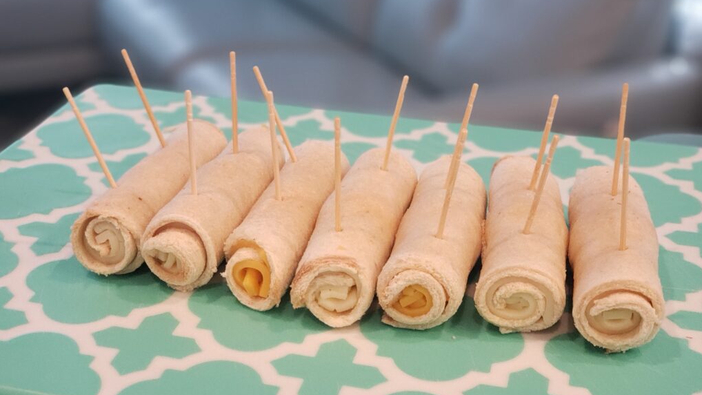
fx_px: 1061
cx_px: 352
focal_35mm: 57
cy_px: 234
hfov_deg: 36.6
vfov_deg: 21.0
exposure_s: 1/30
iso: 250
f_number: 2.4
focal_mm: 6
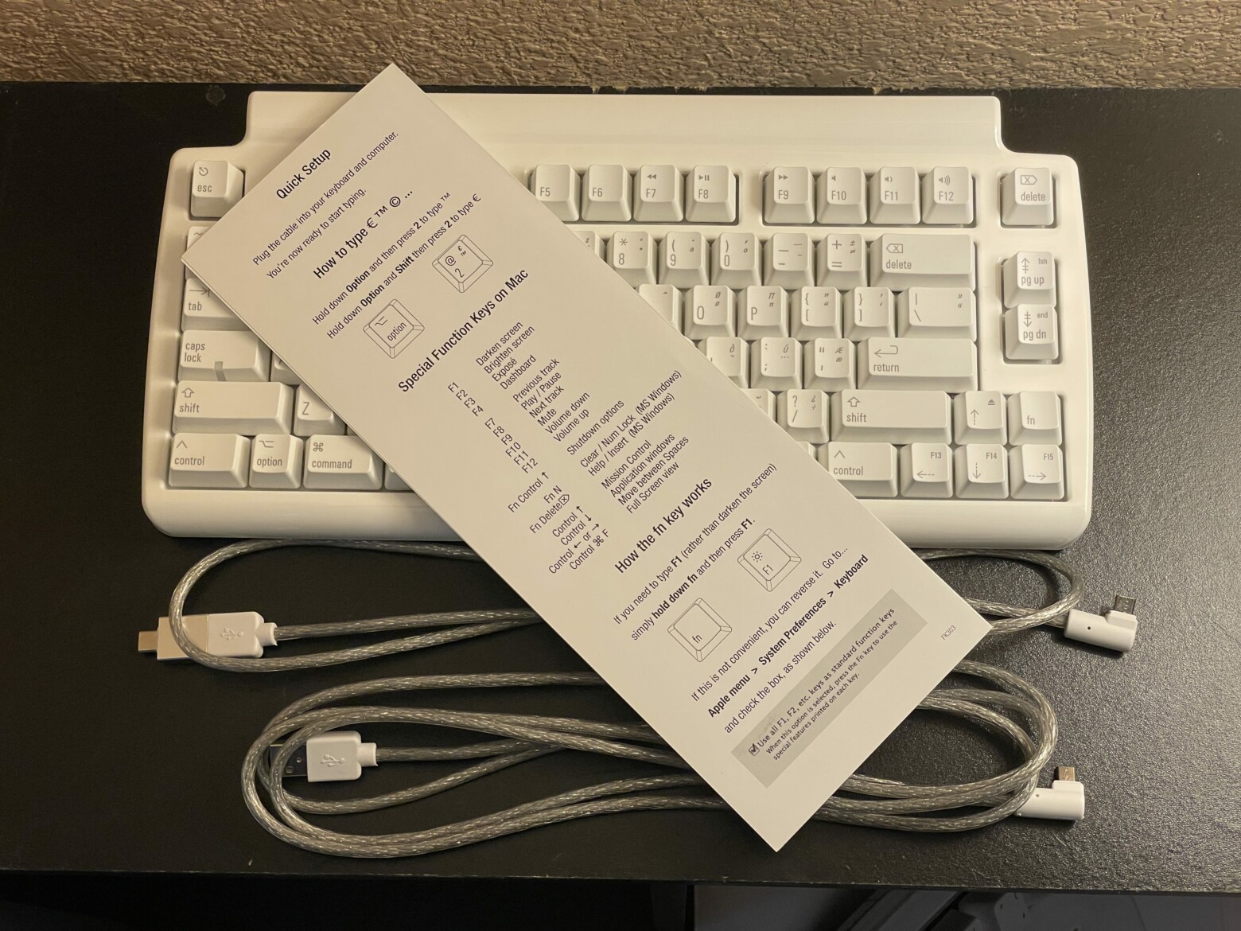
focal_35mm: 52
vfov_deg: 28.0
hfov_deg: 36.8
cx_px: 620
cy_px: 466
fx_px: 1864
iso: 125
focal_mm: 6
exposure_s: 1/60
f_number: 2
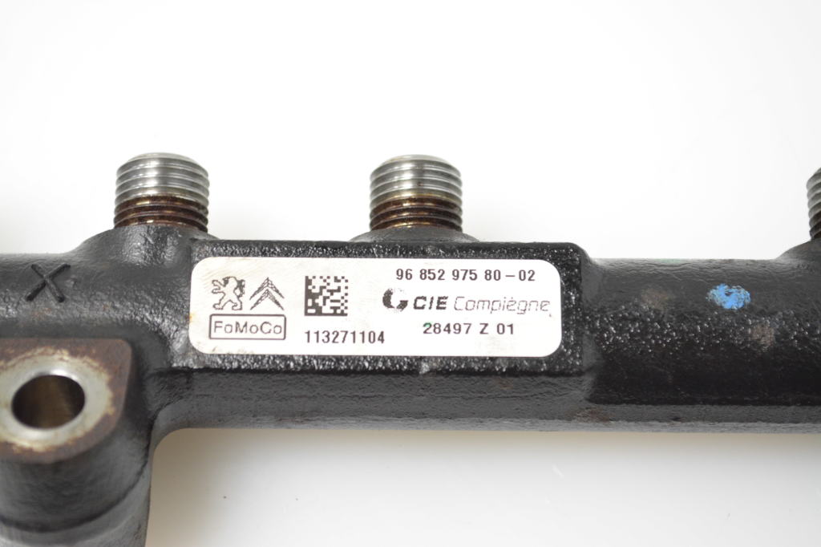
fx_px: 1881
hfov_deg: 24.6
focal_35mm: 82
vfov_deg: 16.5
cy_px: 274
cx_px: 410
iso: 2000
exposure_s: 1/160
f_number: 6.3
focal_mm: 55
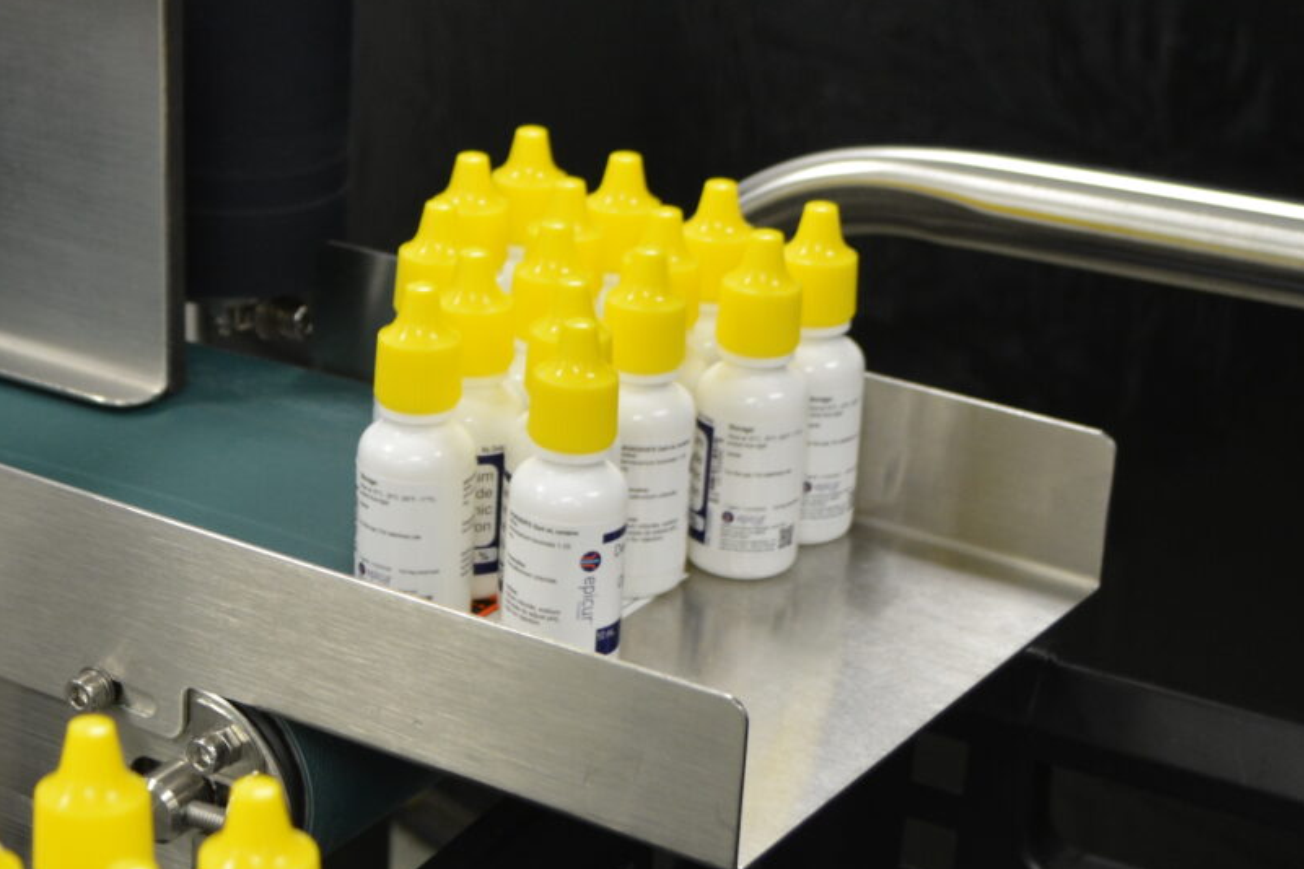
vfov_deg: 14.9
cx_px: 73
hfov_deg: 21.5
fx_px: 3332
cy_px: 439
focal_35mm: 92
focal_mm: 24
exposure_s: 1/80
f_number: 4.5
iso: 400
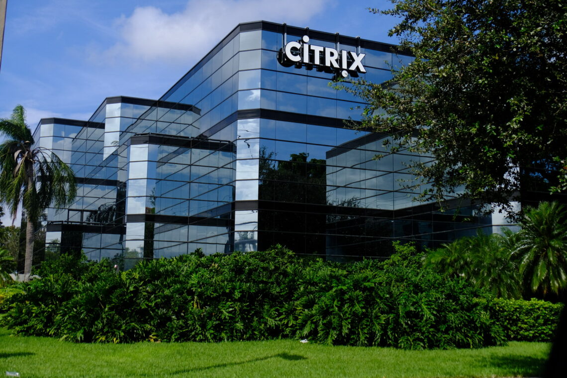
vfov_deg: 30.5
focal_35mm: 44
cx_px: 284
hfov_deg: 44.5
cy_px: 189
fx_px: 693
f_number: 4.3
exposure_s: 1/4000
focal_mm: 29.3
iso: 640
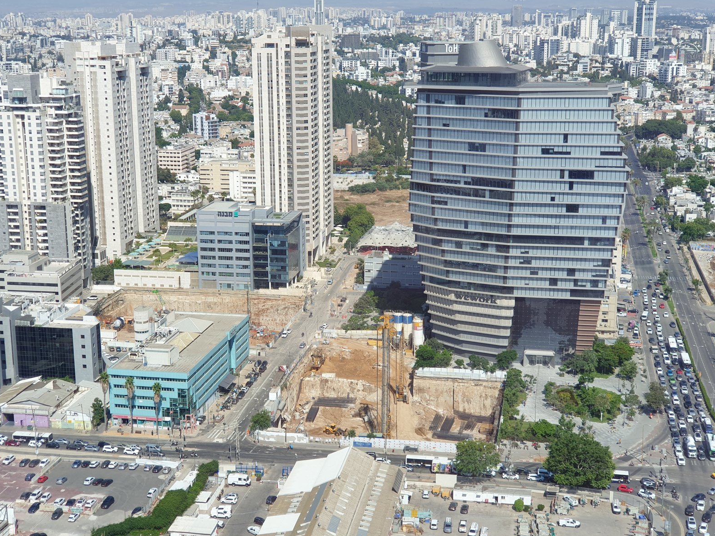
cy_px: 268
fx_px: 1095
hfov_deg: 36.2
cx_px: 353
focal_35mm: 53
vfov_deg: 27.5
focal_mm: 6
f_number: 2.4
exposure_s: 1/414
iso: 100
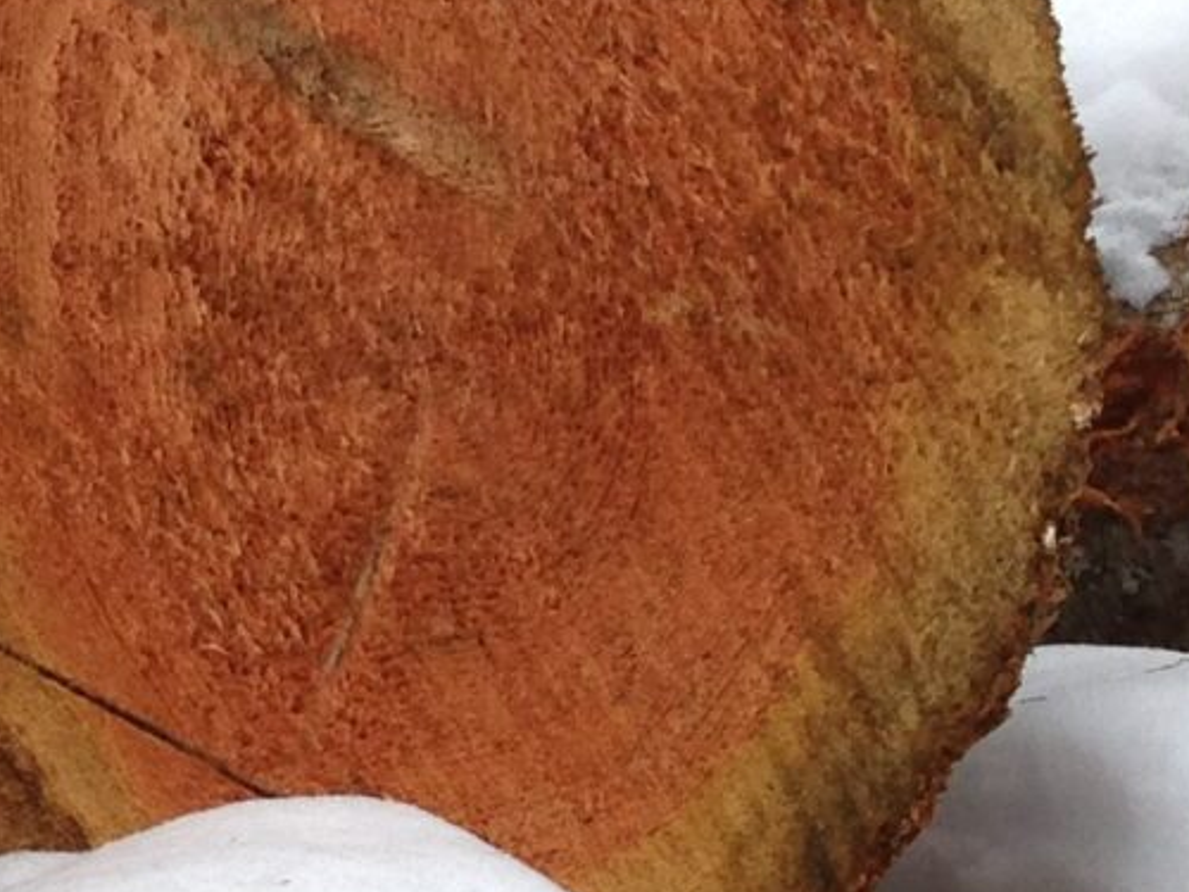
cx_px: -989
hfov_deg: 10.9
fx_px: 5805
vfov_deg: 8.7
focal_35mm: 169
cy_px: -106
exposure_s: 1/164
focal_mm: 4.12
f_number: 2.4
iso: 50
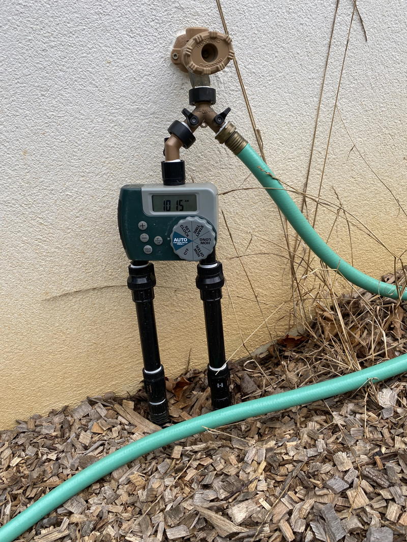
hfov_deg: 53.1
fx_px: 407
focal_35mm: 26
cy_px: 271
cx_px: 204
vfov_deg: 67.3
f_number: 1.8
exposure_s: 1/441
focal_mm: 4.25
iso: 32
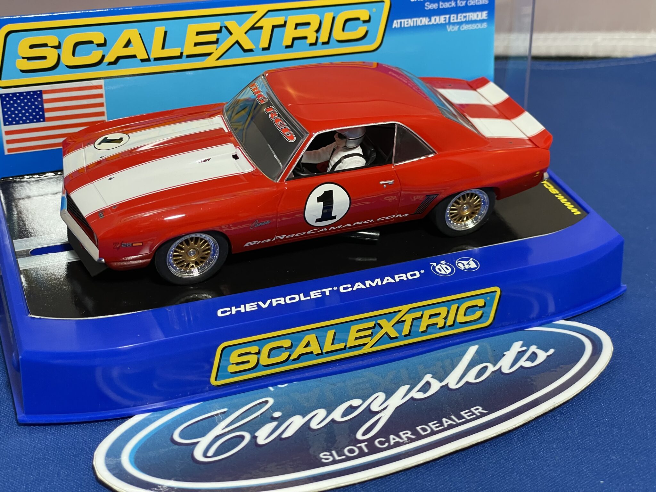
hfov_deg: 36.8
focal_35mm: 52
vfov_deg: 28.0
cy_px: 246
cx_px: 328
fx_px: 985
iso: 250
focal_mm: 6
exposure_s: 1/120
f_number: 2
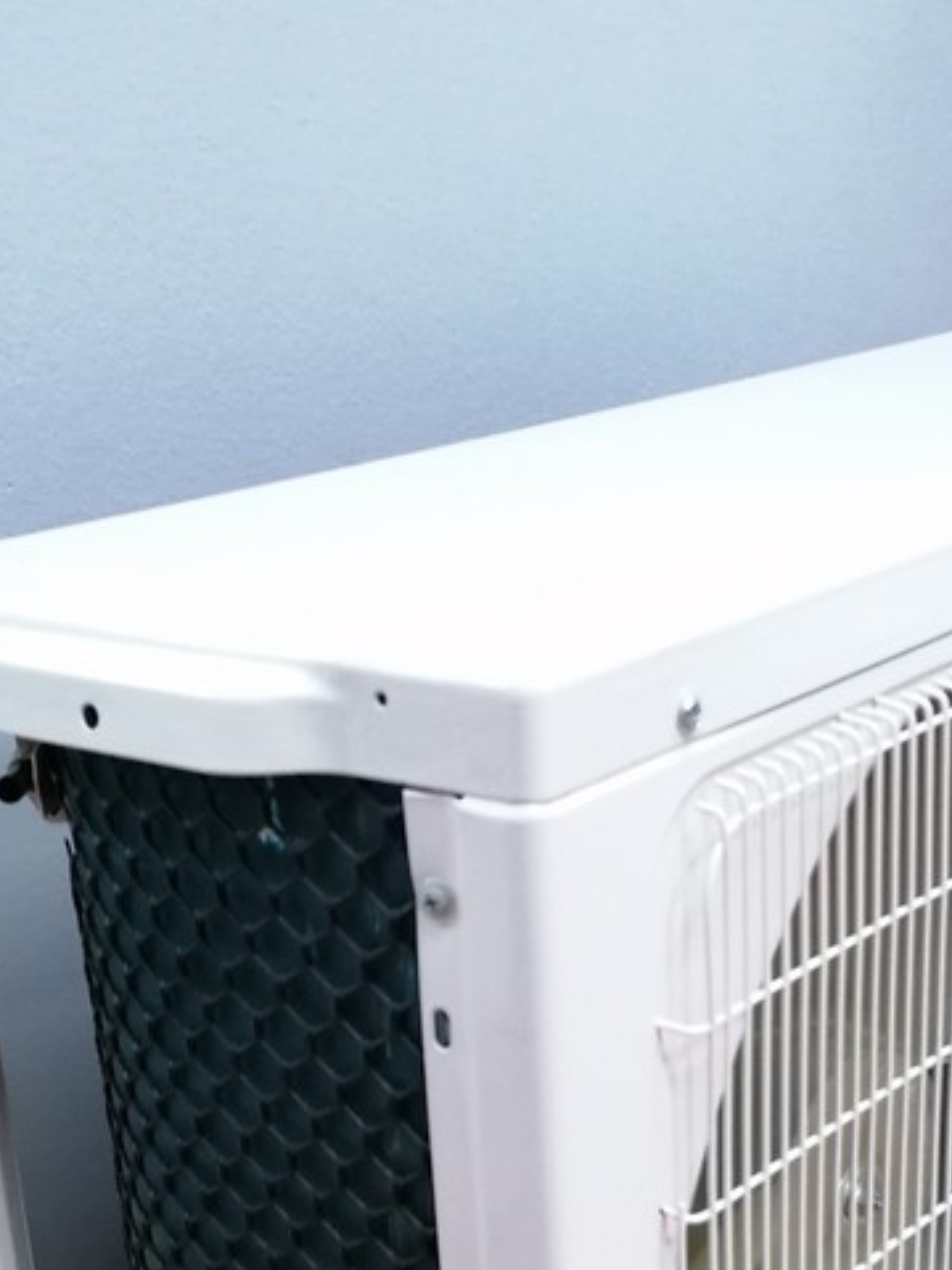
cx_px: 495
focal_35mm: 60
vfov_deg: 31.0
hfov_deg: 24.4
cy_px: 1097
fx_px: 2200
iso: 400
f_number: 1.8
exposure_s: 1/33.3
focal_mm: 4.75
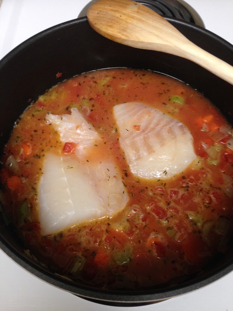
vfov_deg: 55.4
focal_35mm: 33
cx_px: 116
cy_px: 156
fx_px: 296
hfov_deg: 42.9
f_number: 2.4
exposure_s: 1/20
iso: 125
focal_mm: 4.12
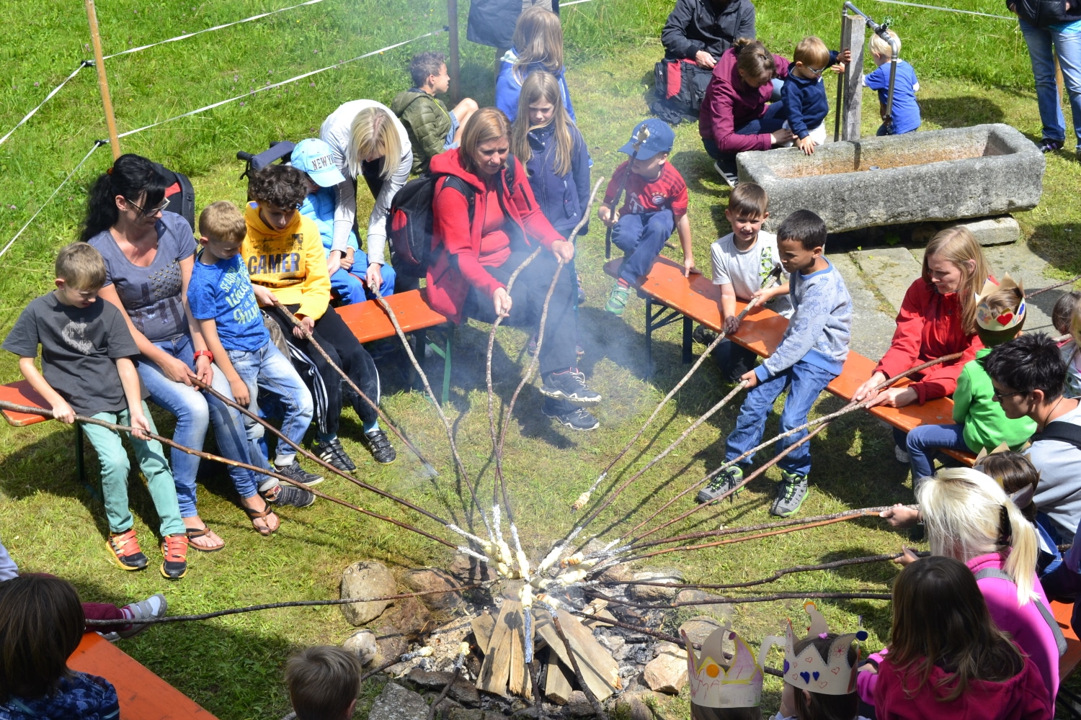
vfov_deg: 25.8
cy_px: 360
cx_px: 540
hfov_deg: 37.9
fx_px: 1576
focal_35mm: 52
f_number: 11
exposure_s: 1/400
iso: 400
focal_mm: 35
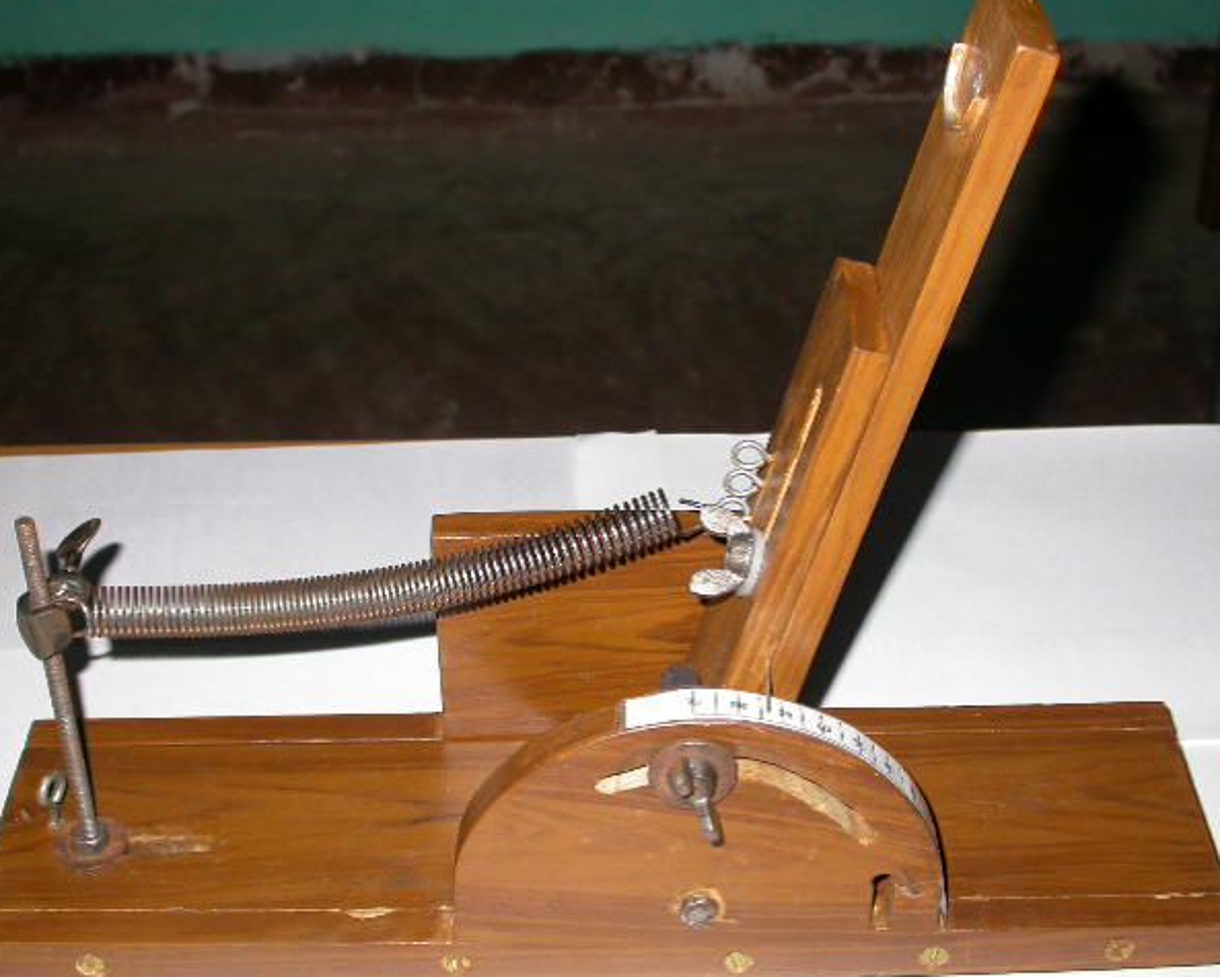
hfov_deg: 45.8
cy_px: 487
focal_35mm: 40
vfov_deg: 37.4
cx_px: 627
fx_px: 1445
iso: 100
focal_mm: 11.1
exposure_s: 1/60.3
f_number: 2.9
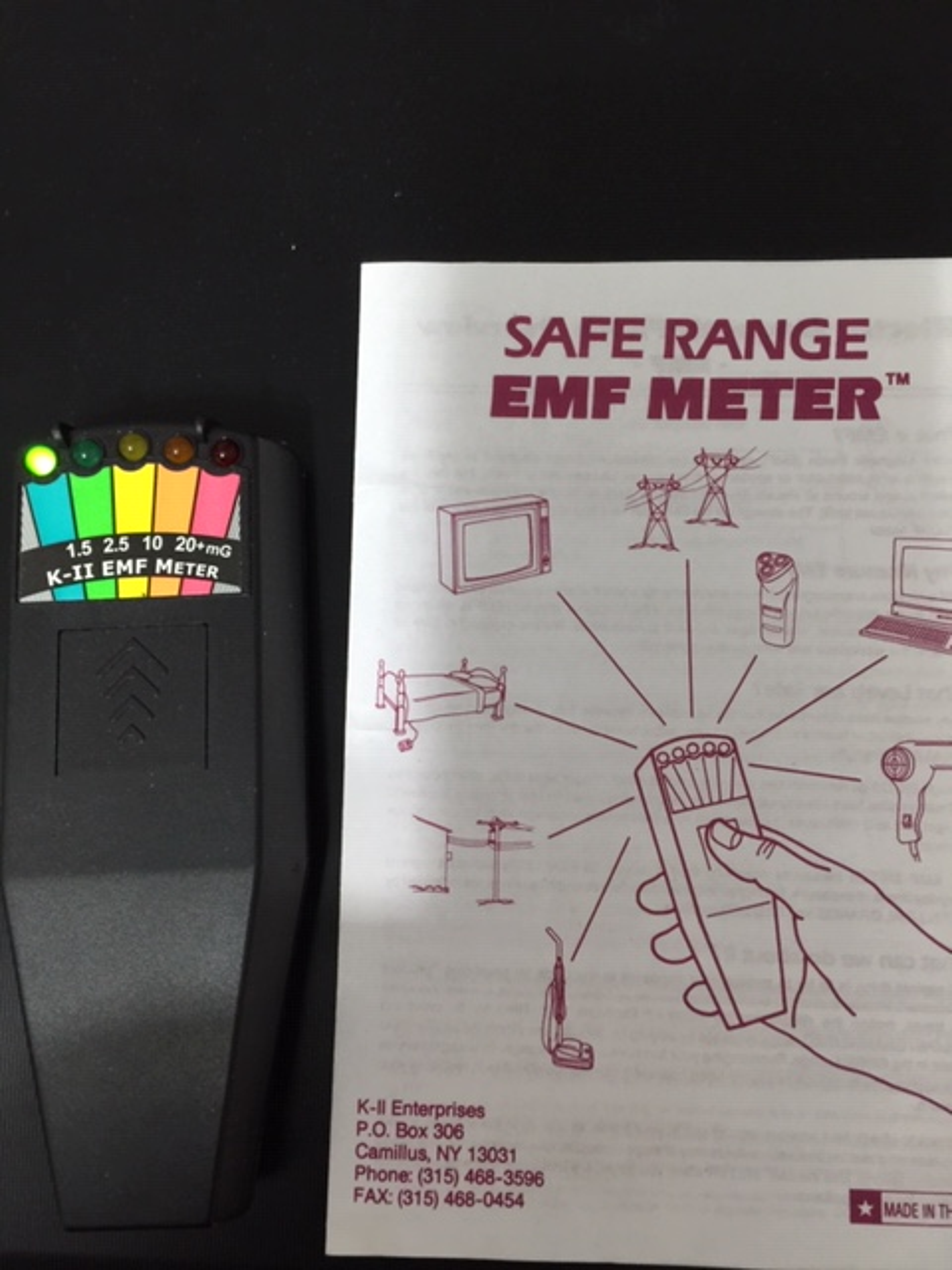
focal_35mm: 29
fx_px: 1063
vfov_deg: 61.7
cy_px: 635
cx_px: 476
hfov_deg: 48.2
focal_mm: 4.15
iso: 100
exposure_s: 1/10
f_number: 2.2
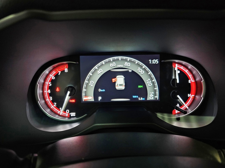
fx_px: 149
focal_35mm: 23
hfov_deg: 73.9
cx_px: 112
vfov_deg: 58.9
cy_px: 84
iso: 640
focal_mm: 6.3
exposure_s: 1/24
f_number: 1.7
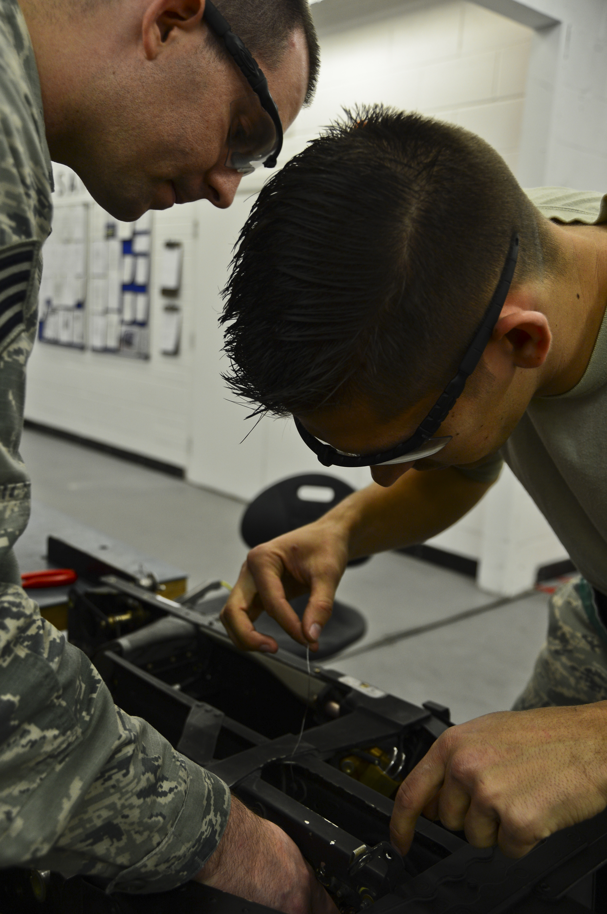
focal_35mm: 35
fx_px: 887
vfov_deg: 54.5
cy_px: 457
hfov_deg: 37.8
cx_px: 304
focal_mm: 35
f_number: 5.6
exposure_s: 1/160
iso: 1000
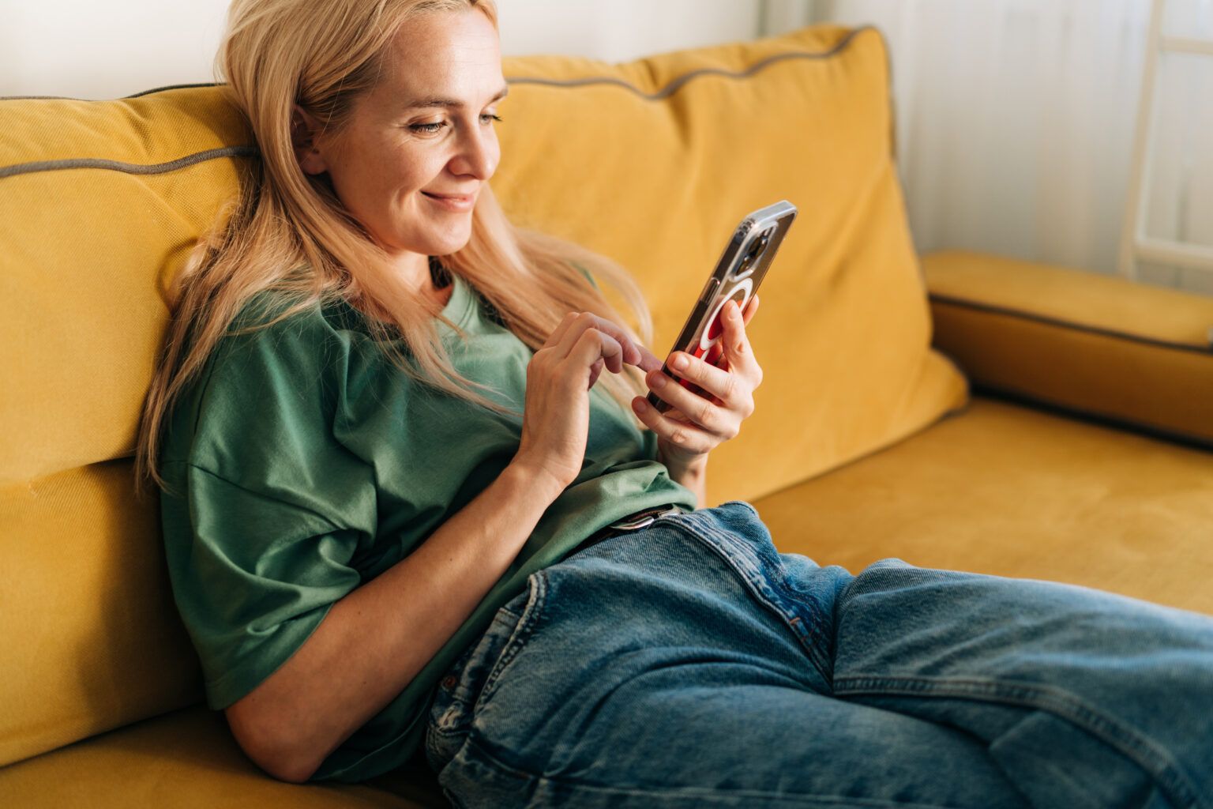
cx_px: 606
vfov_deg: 24.6
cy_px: 404
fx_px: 1853
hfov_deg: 36.2
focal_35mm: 55
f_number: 2.2
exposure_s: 1/250
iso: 250
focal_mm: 55
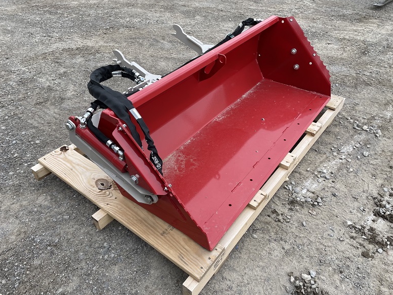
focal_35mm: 27
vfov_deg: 51.4
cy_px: 149
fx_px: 307
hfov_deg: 65.3
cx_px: 194
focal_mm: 4.2
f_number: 1.6
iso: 32
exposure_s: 1/558
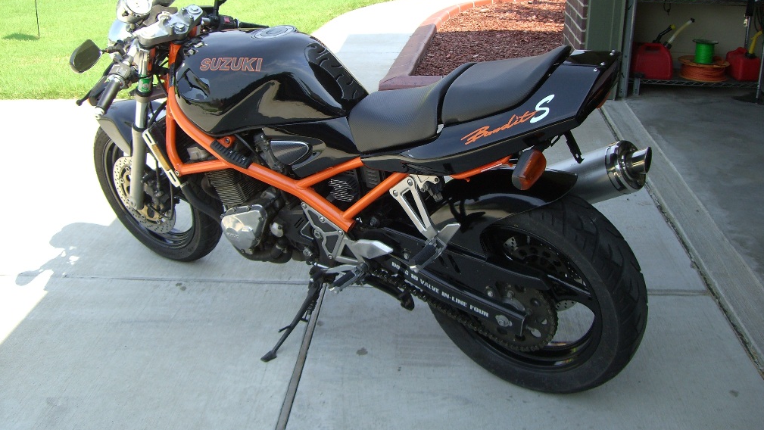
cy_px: 151
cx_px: 387
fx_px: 851
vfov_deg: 28.2
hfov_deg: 48.3
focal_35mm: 42
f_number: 2.7
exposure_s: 1/400
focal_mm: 6.2
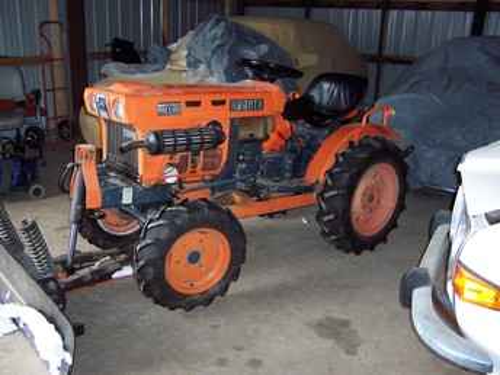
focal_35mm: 36
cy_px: 188
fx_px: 520
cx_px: 250
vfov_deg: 39.7
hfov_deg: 51.4
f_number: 2.4
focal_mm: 5.6
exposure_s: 1/60
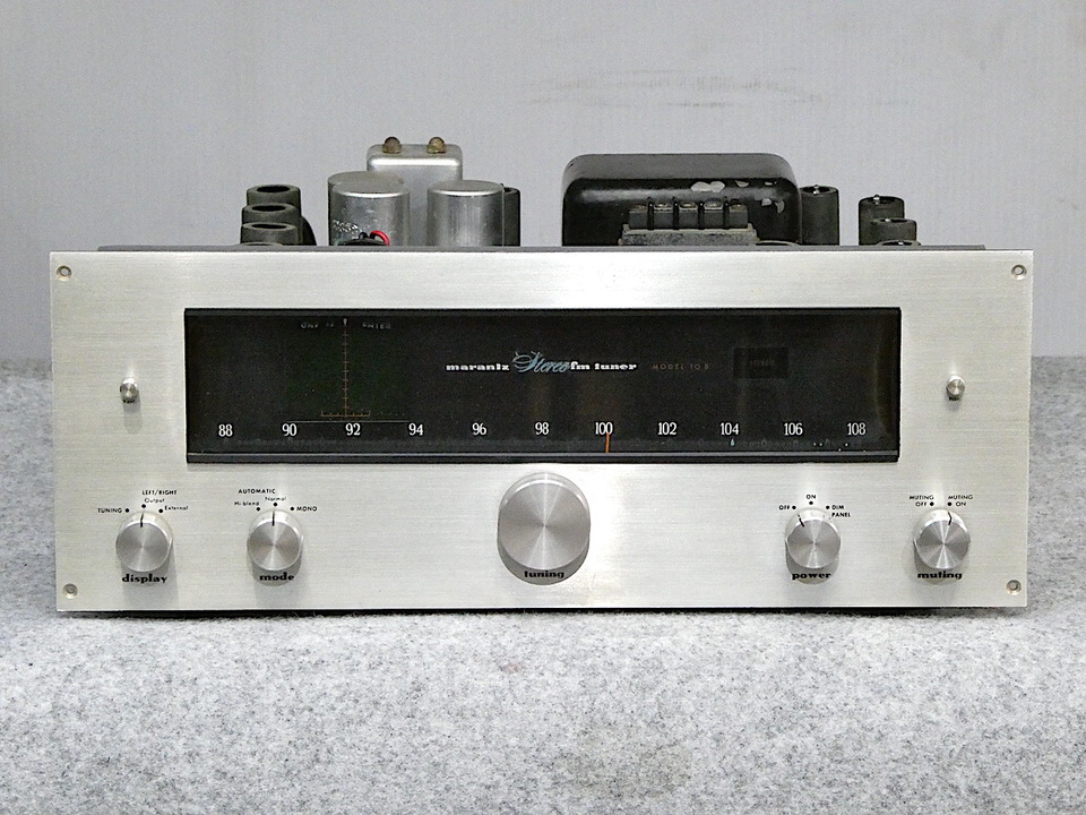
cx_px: 543
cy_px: 408
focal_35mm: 151
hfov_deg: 13.1
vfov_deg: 9.8
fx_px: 4737
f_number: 5.4
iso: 1600
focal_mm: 27.1
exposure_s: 1/80
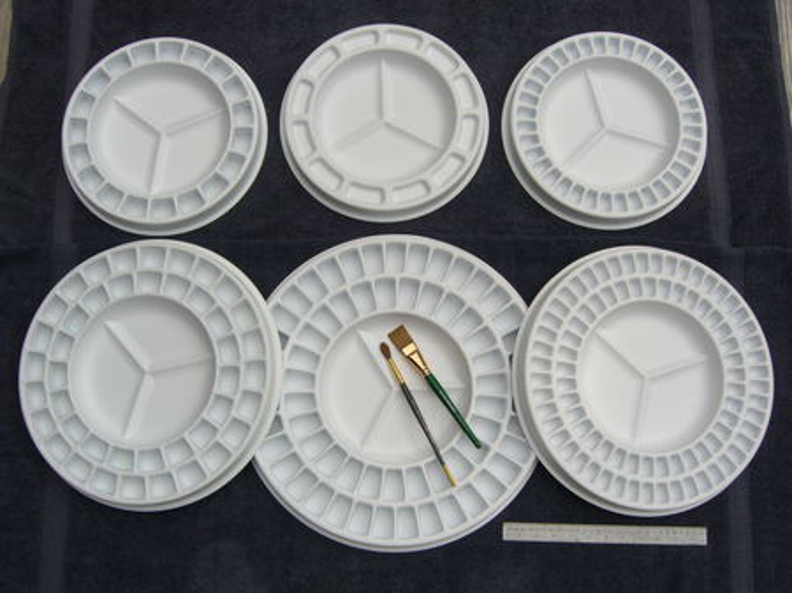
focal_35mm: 38
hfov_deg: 49.0
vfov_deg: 37.7
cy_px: 296
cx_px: 396
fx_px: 869
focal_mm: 7.9
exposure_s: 1/320
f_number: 4
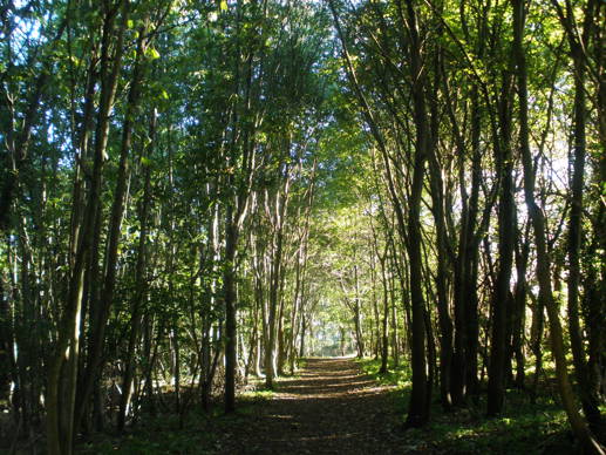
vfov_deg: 39.7
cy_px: 228
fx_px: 630
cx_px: 303
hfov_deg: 51.3
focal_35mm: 36
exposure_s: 1/30
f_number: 3.5
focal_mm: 6.3
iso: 160
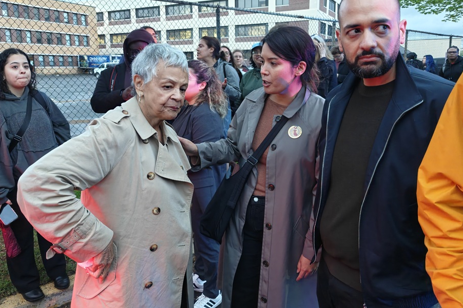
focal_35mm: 26
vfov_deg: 49.5
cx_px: 233
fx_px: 334
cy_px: 139
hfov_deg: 69.4
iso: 2500
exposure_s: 1/197
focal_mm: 6.06
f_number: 1.6
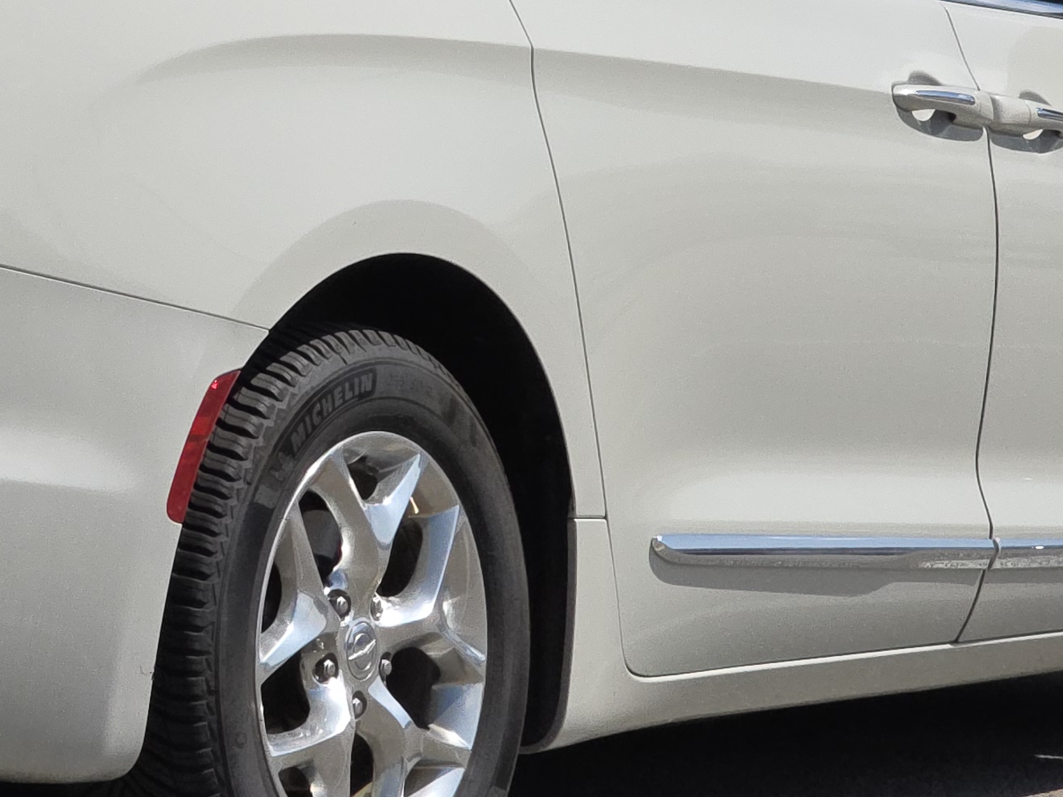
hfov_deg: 9.5
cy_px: 110
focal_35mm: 208
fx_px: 6387
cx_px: 66
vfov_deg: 7.1
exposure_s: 1/3151
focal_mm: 7.9
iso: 50
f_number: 2.4
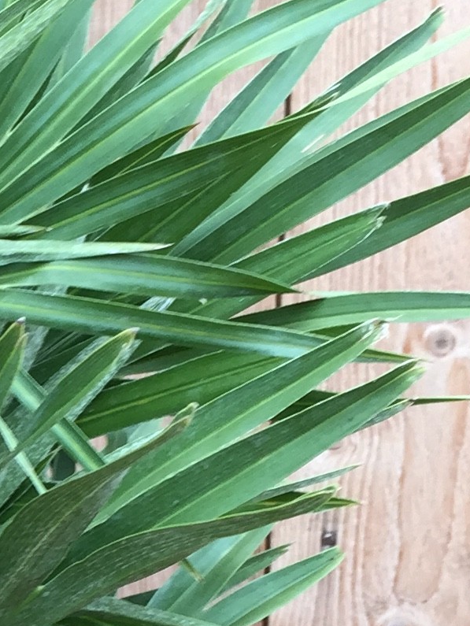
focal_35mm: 119
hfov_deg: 11.6
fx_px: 2153
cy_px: 679
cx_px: -347
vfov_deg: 16.1
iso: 32
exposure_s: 1/50
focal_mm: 4.15
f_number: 2.2
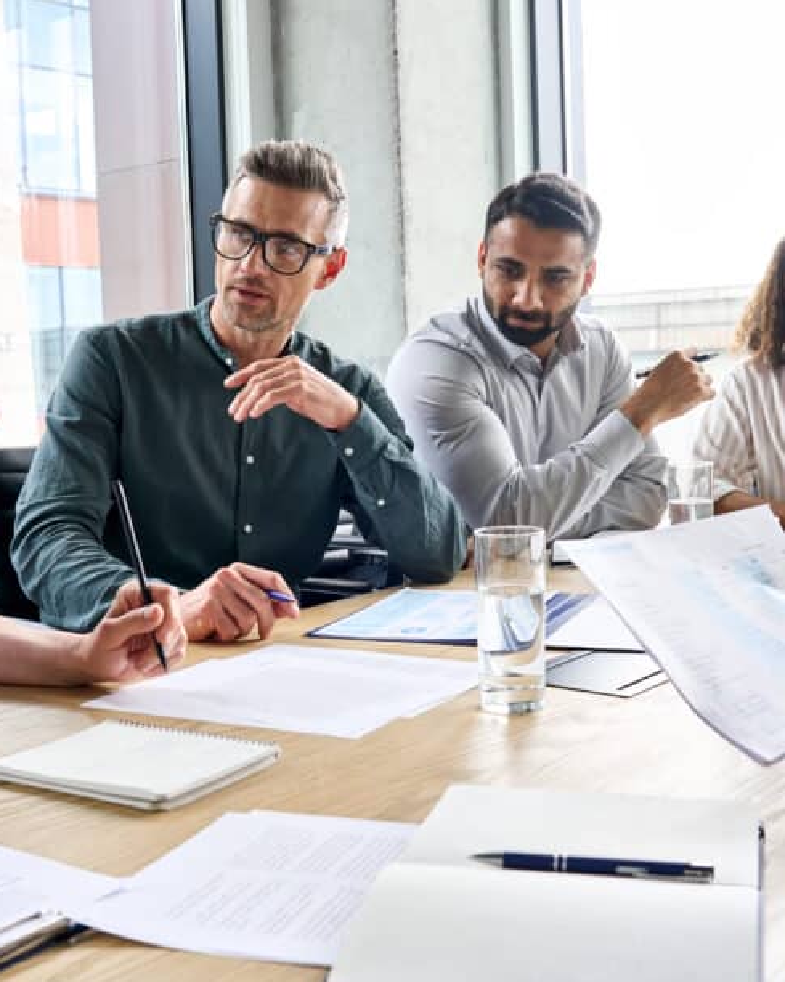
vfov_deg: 42.0
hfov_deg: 34.1
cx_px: 401
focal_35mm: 44
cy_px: 493
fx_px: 1279
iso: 1600
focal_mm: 28
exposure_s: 1/200
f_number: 6.3
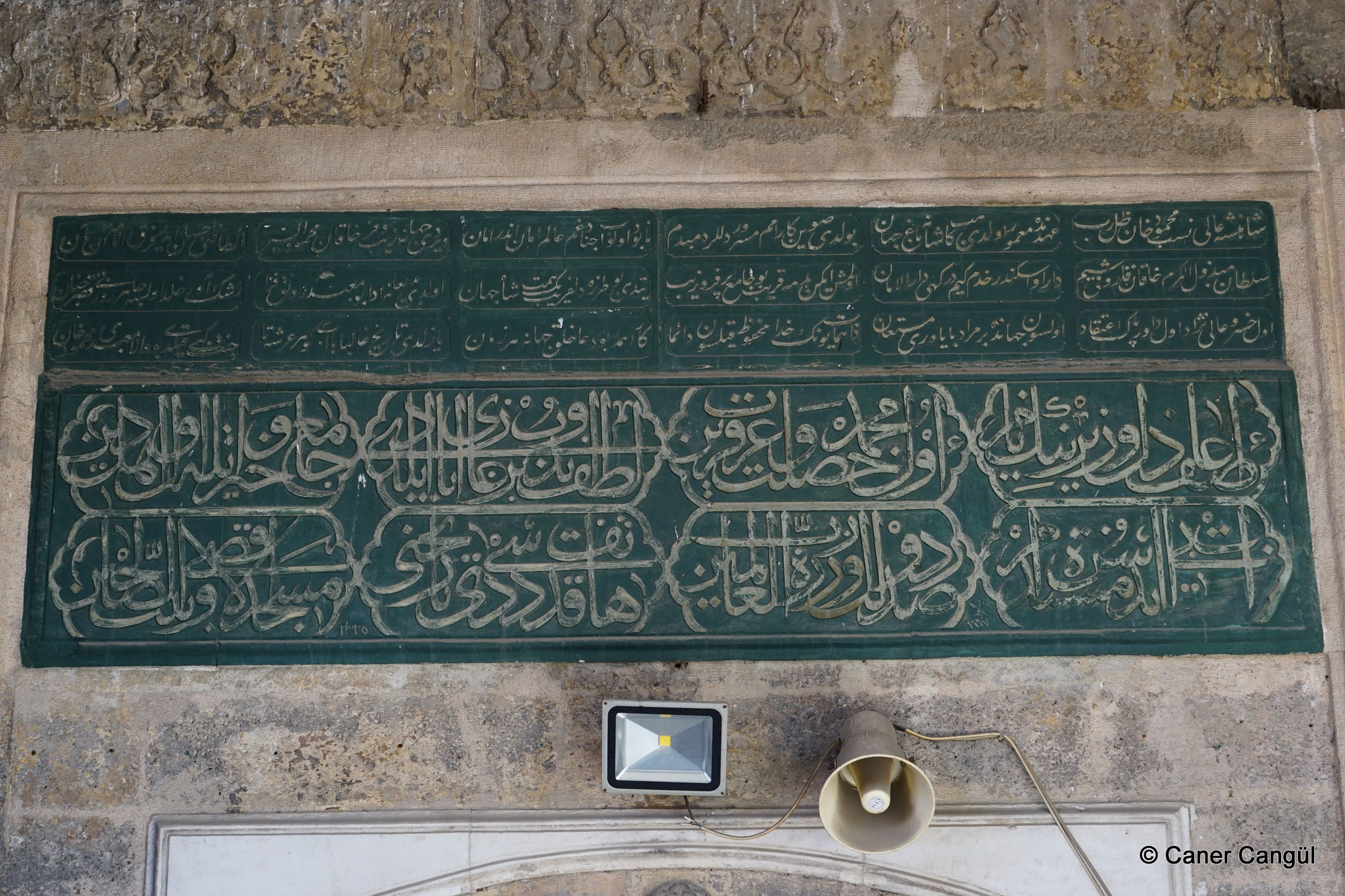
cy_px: 448
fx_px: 2615
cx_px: 672
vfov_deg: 19.5
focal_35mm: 70
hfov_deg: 28.8
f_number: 7.1
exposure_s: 1/80
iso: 400
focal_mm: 70
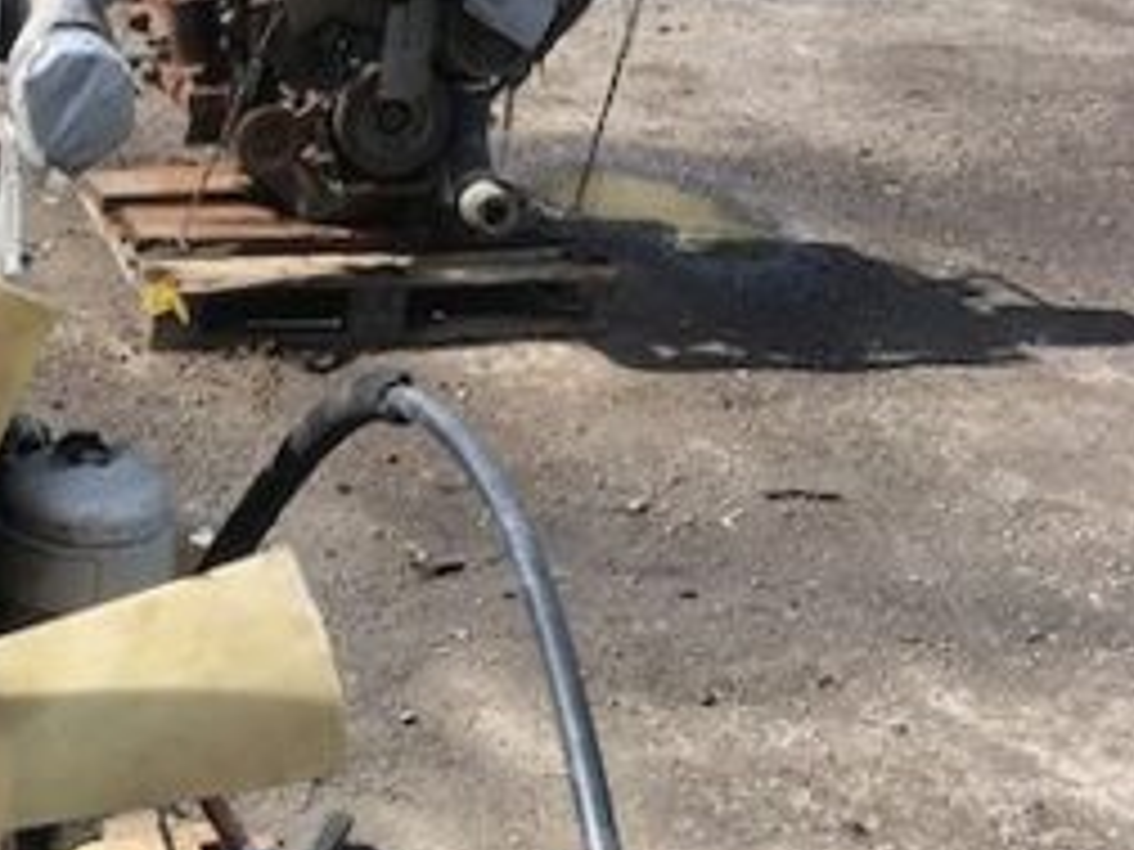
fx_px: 2260
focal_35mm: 69
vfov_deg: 20.8
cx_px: -202
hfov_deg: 25.5
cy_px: 783
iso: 25
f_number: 2.2
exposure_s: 1/686
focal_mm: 4.15
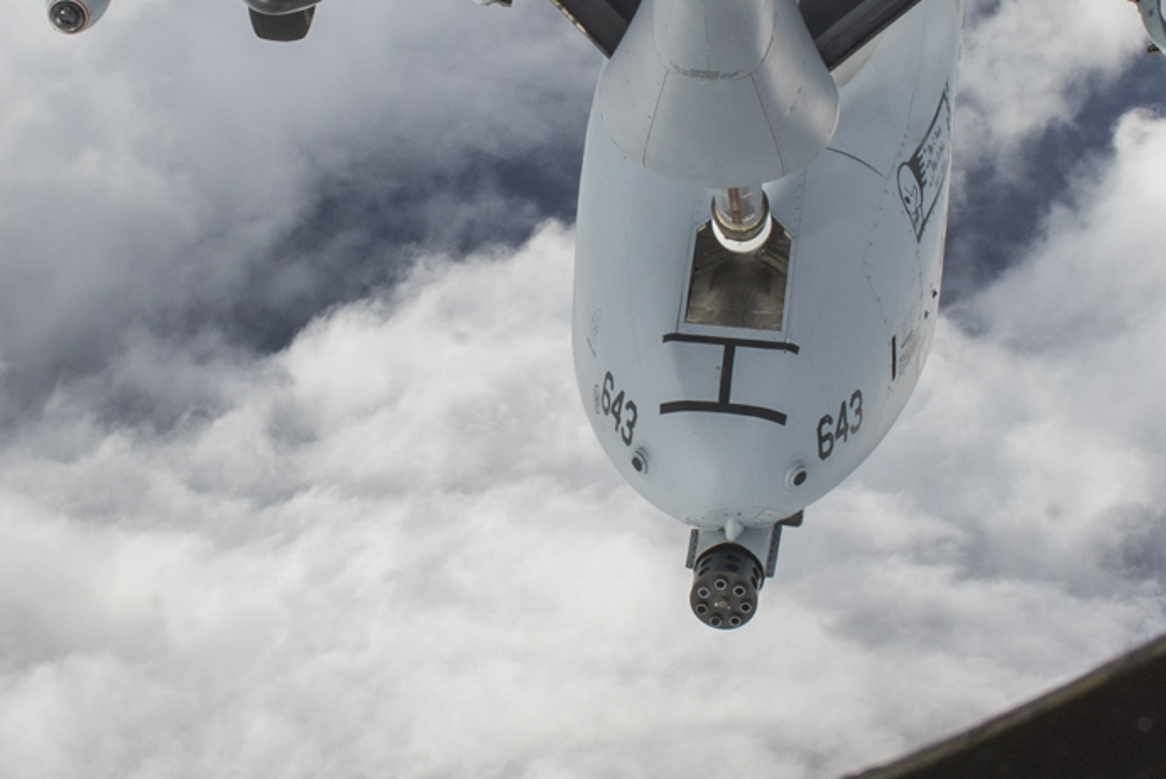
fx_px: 2819
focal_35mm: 87
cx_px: 936
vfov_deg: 15.2
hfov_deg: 23.0
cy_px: -145
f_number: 13
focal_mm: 24
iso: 100
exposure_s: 1/100
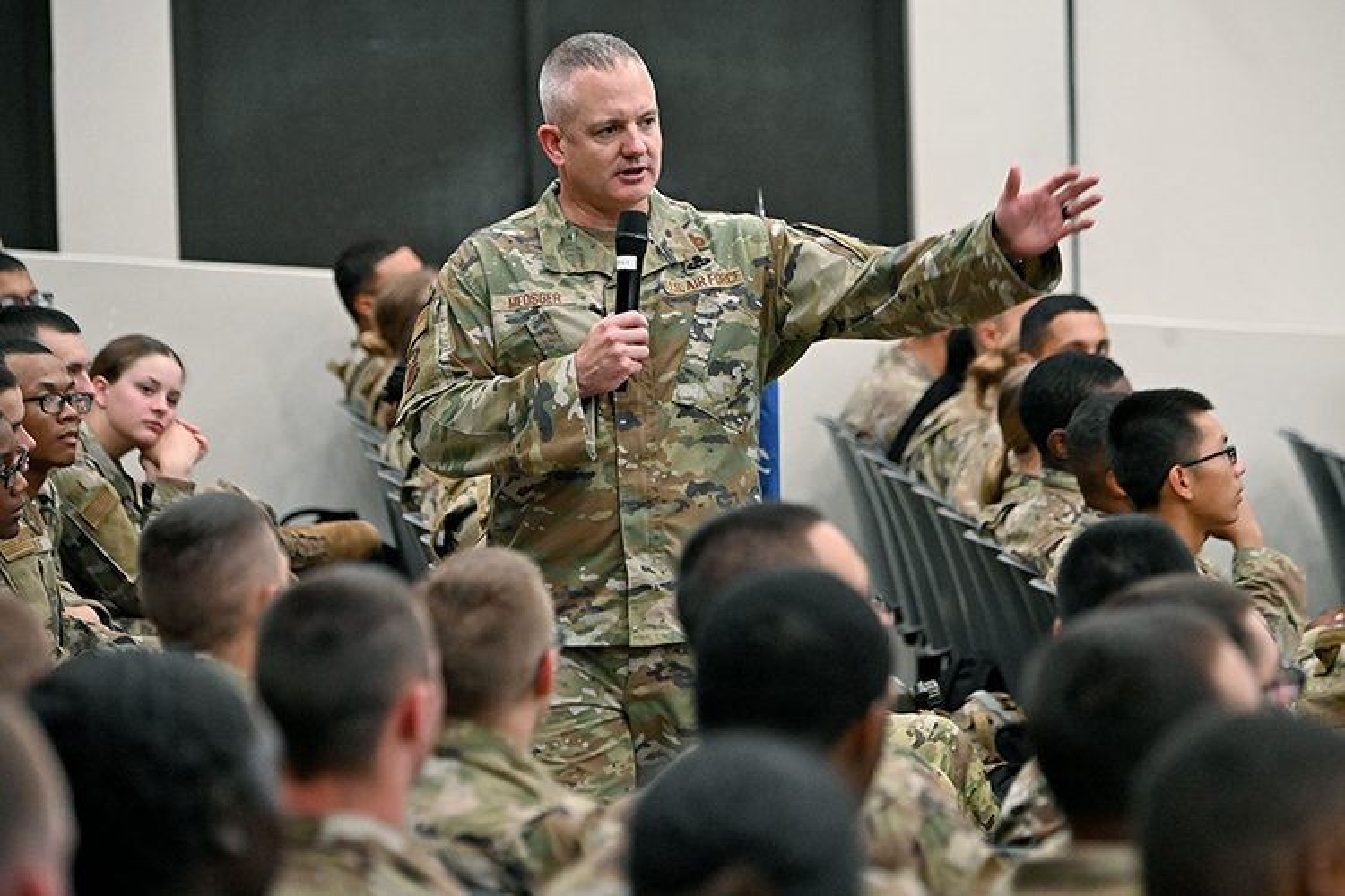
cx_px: 672
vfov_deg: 6.2
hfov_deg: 9.4
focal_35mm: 220
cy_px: 448
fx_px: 8219
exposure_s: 1/100
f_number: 5.3
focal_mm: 220
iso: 6400
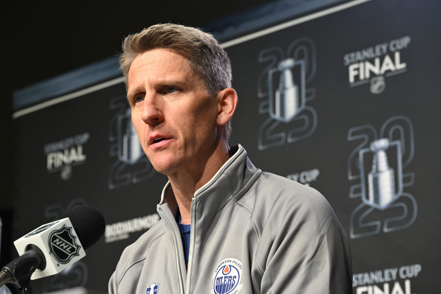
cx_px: 220
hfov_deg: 21.9
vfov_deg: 14.7
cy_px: 147
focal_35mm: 93
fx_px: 1139
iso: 1250
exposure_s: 1/160
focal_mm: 93
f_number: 6.3
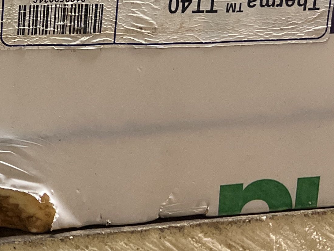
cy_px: -18
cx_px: -153
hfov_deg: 18.4
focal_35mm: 96
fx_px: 926
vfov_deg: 15.1
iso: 320
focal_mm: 5.7
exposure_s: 1/50
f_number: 1.5
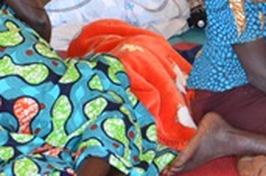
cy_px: -62
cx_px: 266
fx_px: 1466
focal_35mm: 199
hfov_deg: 10.3
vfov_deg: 6.8
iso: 1250
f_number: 5.6
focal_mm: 30
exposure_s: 1/60
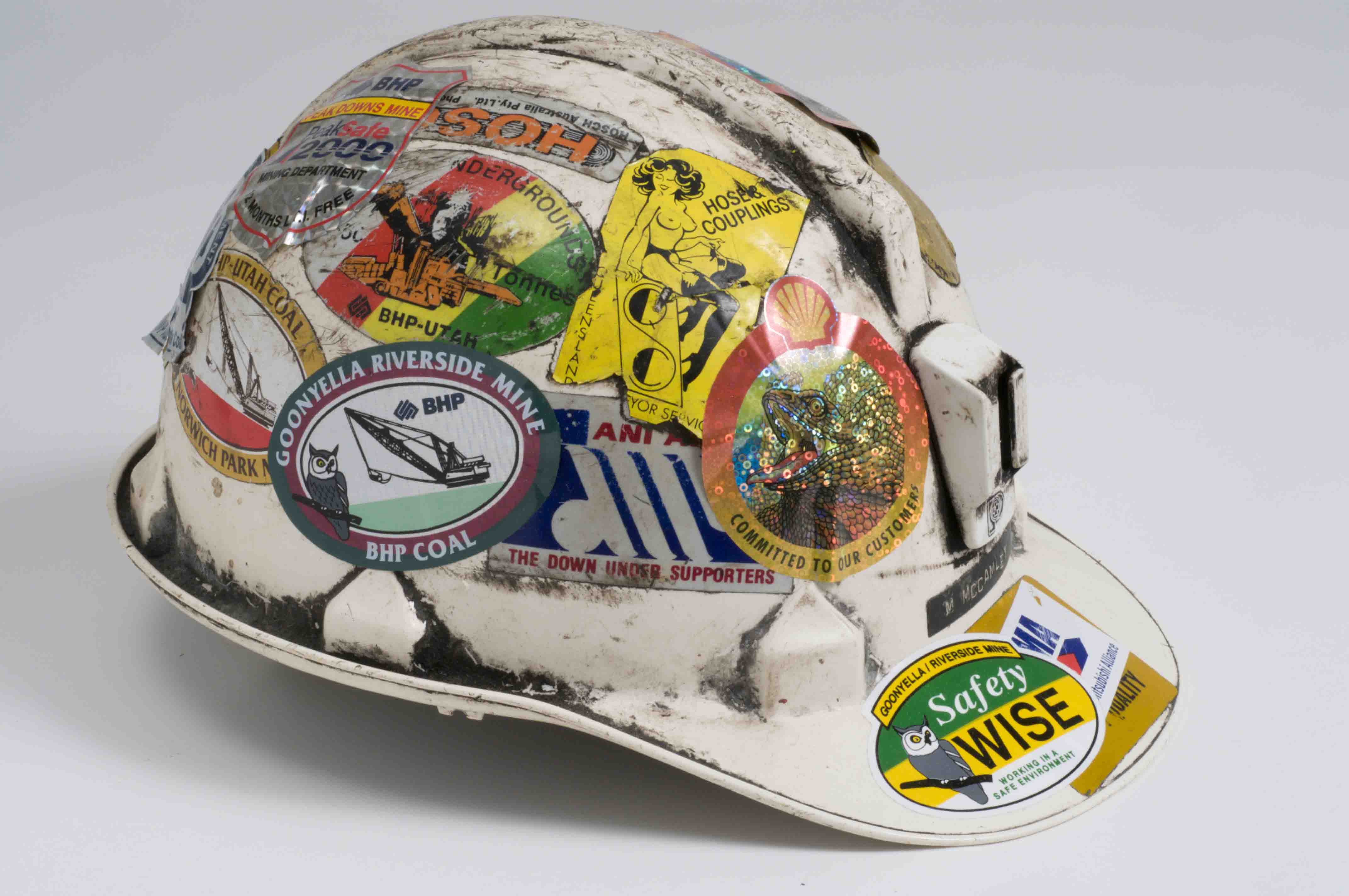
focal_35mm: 90
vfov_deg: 15.2
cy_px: 448
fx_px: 3368
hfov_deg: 22.6
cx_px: 674
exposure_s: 1/4
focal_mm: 60
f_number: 29
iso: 200
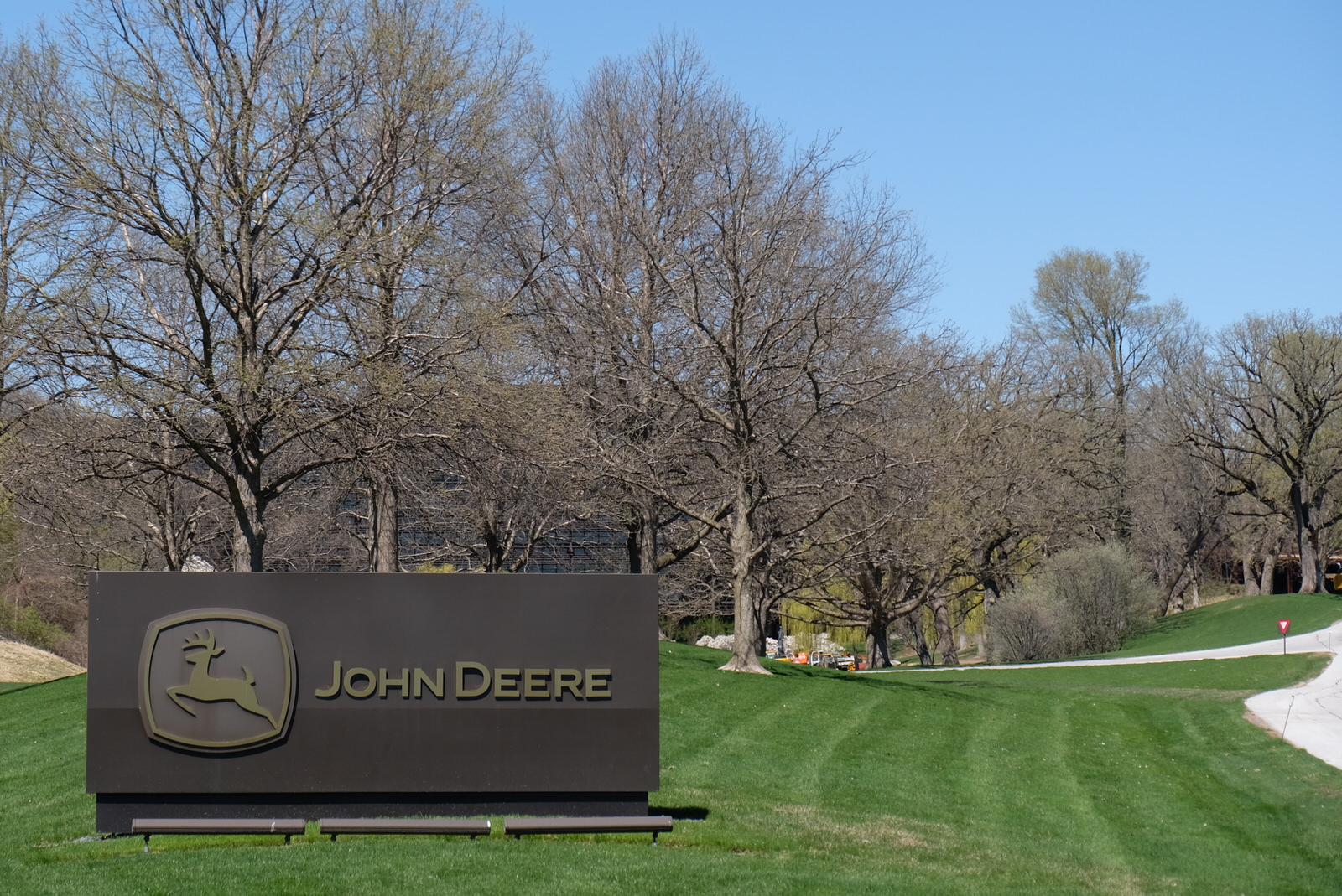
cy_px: 448
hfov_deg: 30.5
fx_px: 2462
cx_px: 671
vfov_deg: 20.6
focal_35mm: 66
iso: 200
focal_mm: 43.9
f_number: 4.7
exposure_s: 1/950
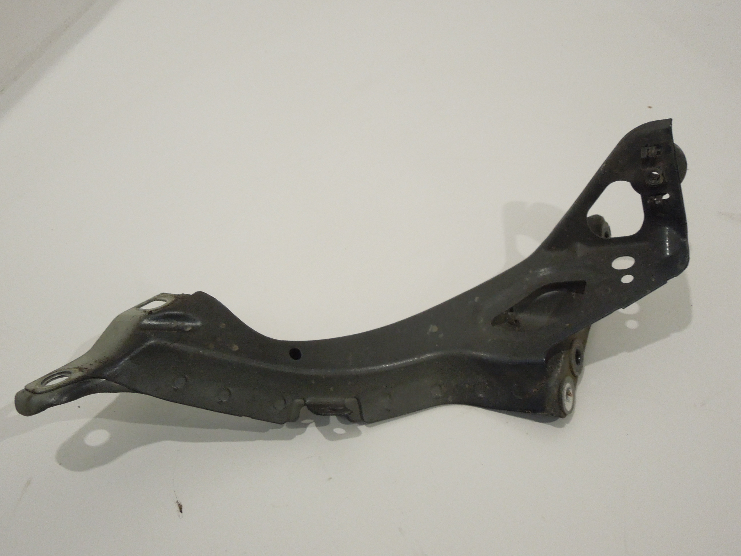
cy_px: 278
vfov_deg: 36.8
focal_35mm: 39
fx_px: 835
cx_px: 370
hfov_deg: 47.9
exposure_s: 1/160
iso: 720
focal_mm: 7
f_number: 3.8
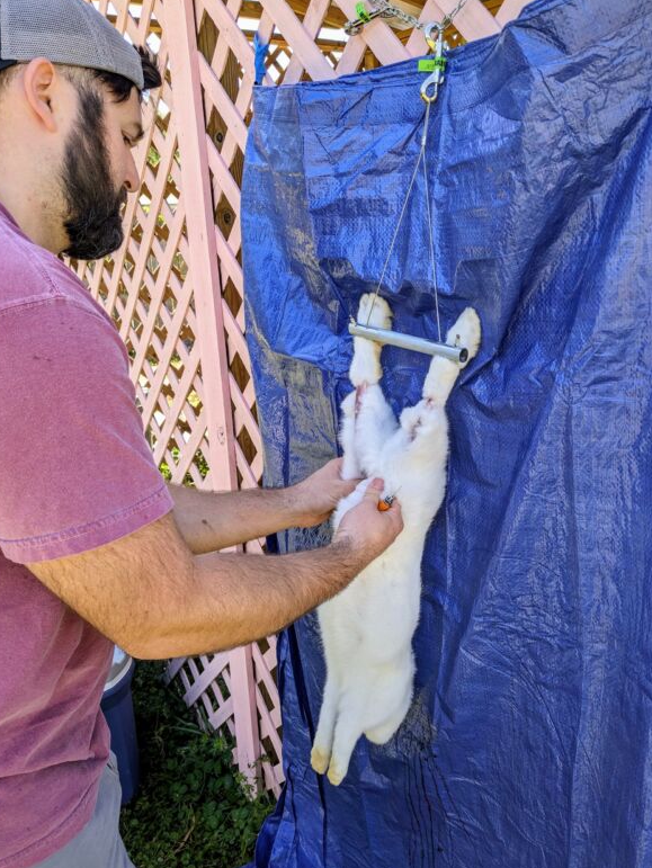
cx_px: 325
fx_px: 703
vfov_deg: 63.4
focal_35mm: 28
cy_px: 442
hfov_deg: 49.8
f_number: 1.73
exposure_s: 1/410
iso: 46
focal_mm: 4.38
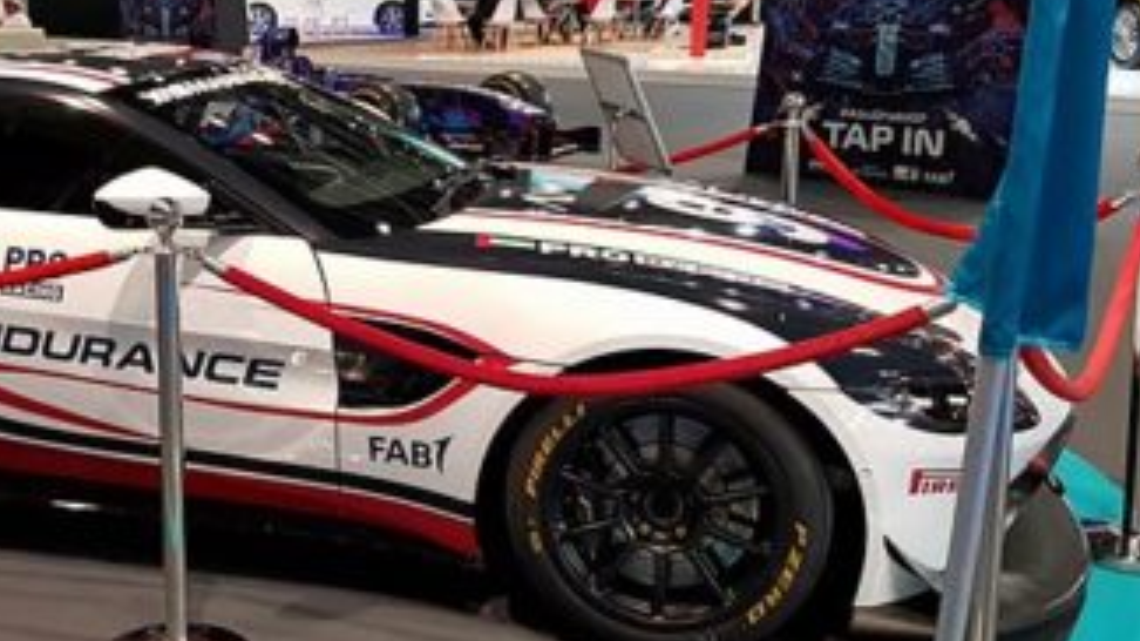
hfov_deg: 40.4
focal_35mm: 49
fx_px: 1481
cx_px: 225
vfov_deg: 24.4
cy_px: 289
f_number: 1.7
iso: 320
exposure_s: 1/100
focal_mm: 4.3
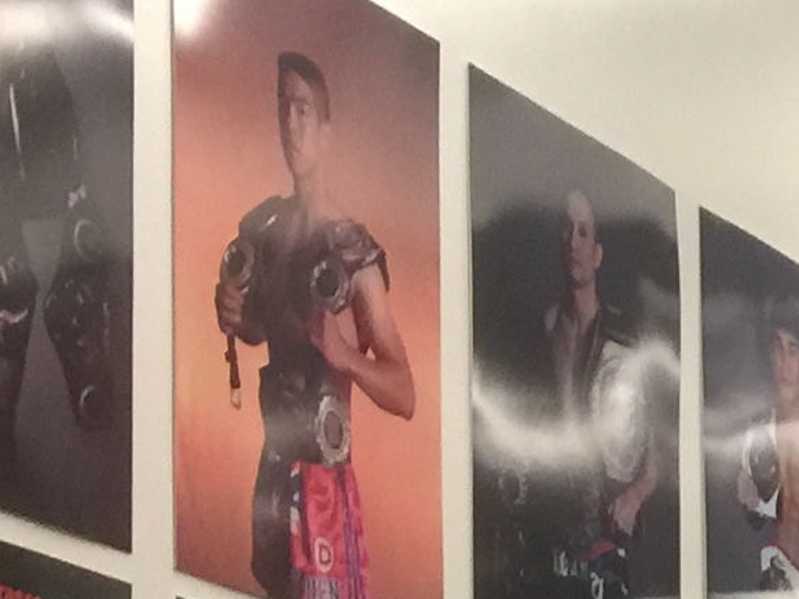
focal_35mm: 163
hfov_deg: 10.6
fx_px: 3763
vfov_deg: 8.5
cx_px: 1824
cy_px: 1350
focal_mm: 4.15
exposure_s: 1/15
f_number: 2.2
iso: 64
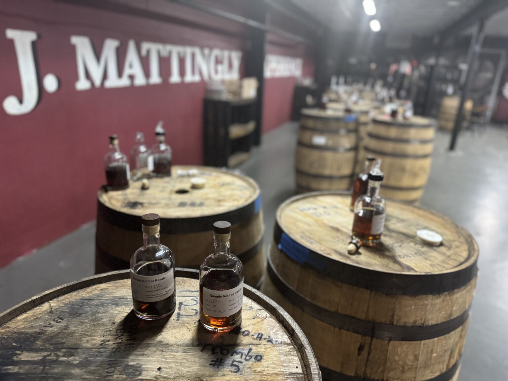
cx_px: 254
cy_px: 190
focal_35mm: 24
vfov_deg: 56.8
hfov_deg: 71.6
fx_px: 352
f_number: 1.78
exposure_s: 1/48
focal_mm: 6.76
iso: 800
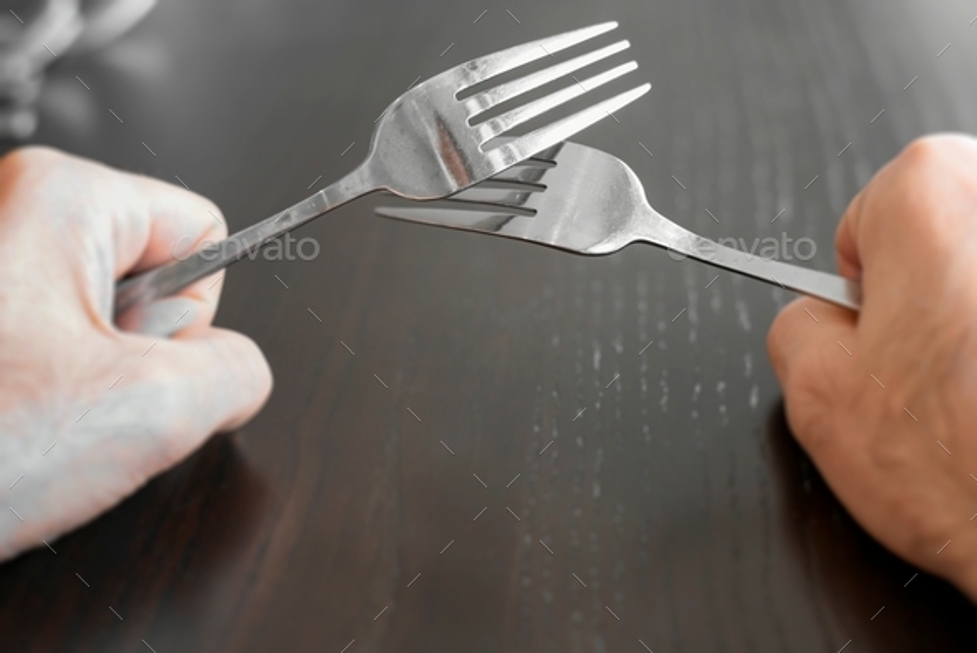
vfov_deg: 27.0
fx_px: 1358
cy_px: 326
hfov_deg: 39.6
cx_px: 488
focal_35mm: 50
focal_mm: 50
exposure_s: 1/60
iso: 800
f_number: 3.5
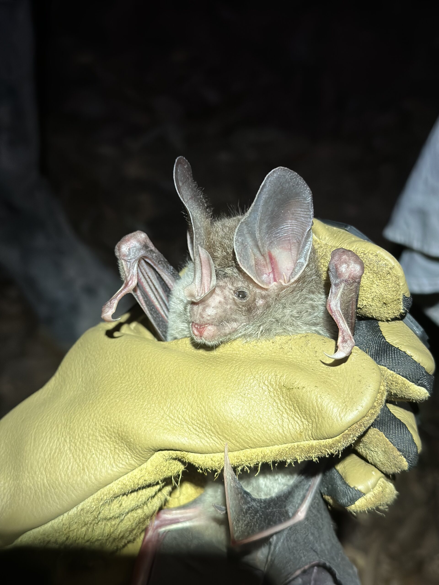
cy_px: 292
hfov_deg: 30.3
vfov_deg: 39.7
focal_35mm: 48
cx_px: 220
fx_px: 812
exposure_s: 1/60
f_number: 1.78
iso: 200
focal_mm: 6.86
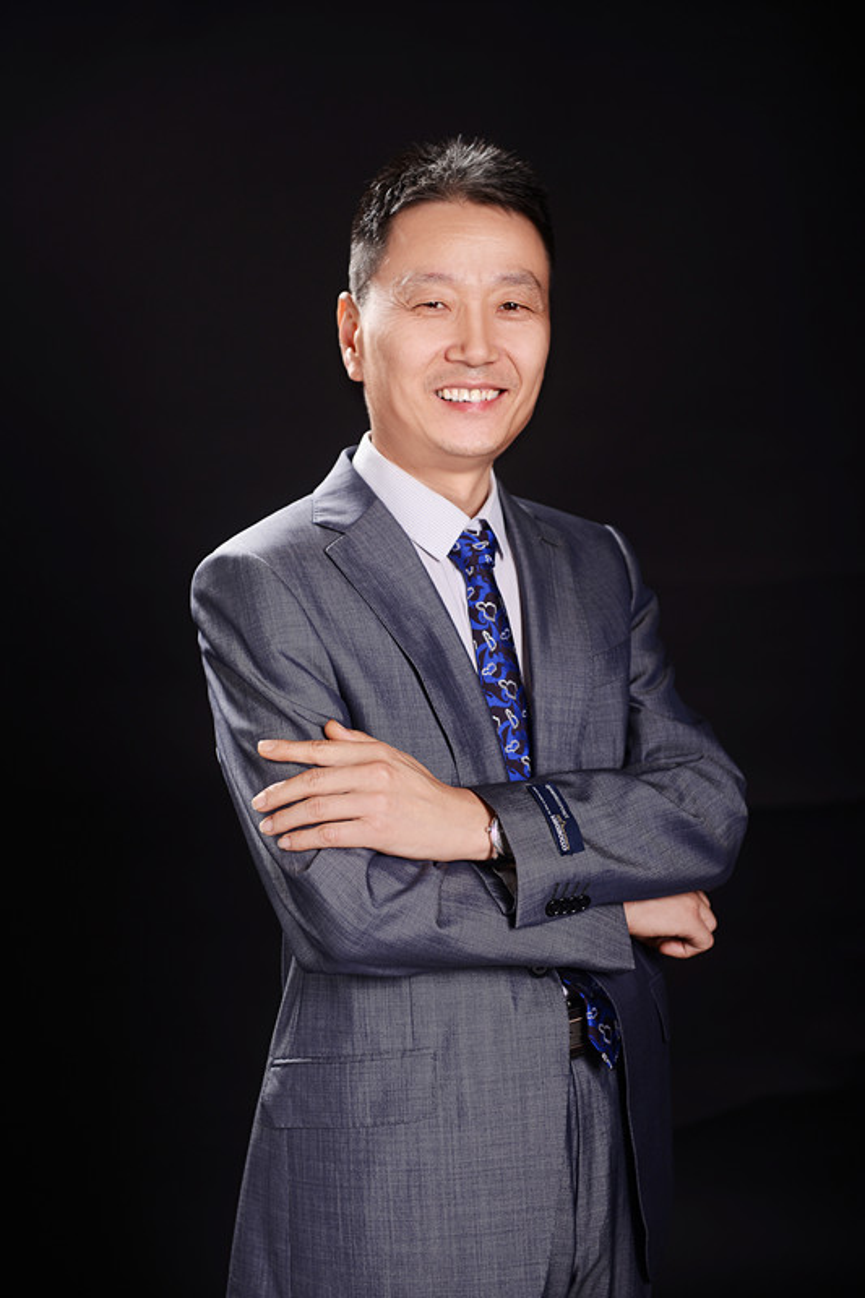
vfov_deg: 28.8
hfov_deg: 19.4
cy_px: 649
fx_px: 2524
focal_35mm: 70
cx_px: 432
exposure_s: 1/125
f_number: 3.2
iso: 200
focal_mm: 70
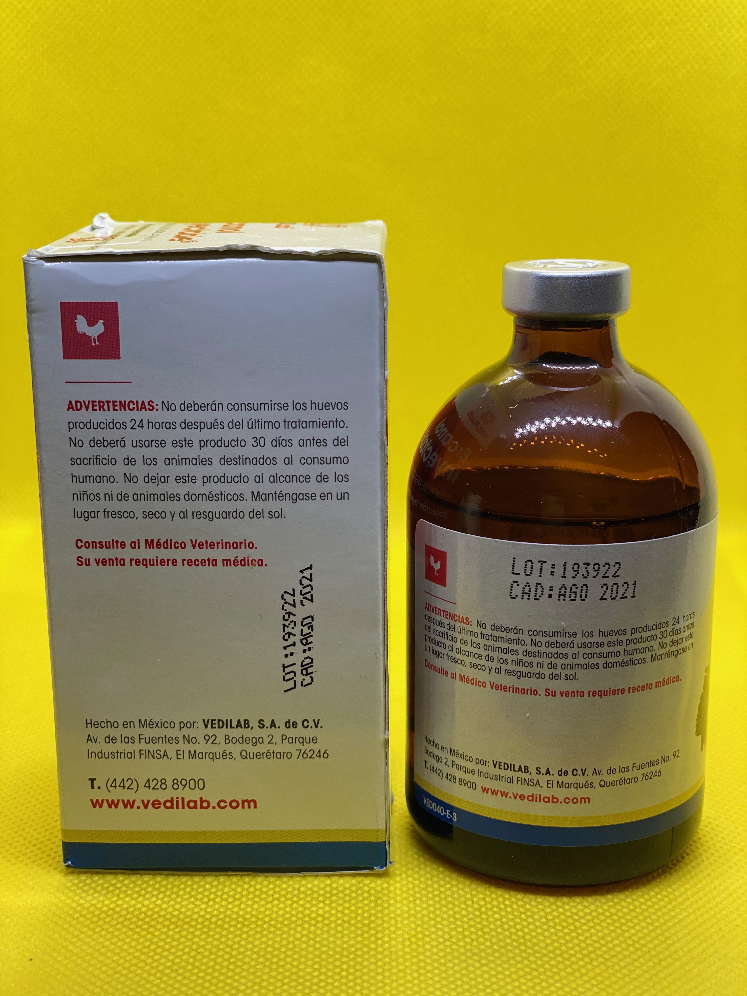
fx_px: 1496
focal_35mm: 52
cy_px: 498
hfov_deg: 28.0
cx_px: 374
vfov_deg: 36.8
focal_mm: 6
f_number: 2
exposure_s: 1/120
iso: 32
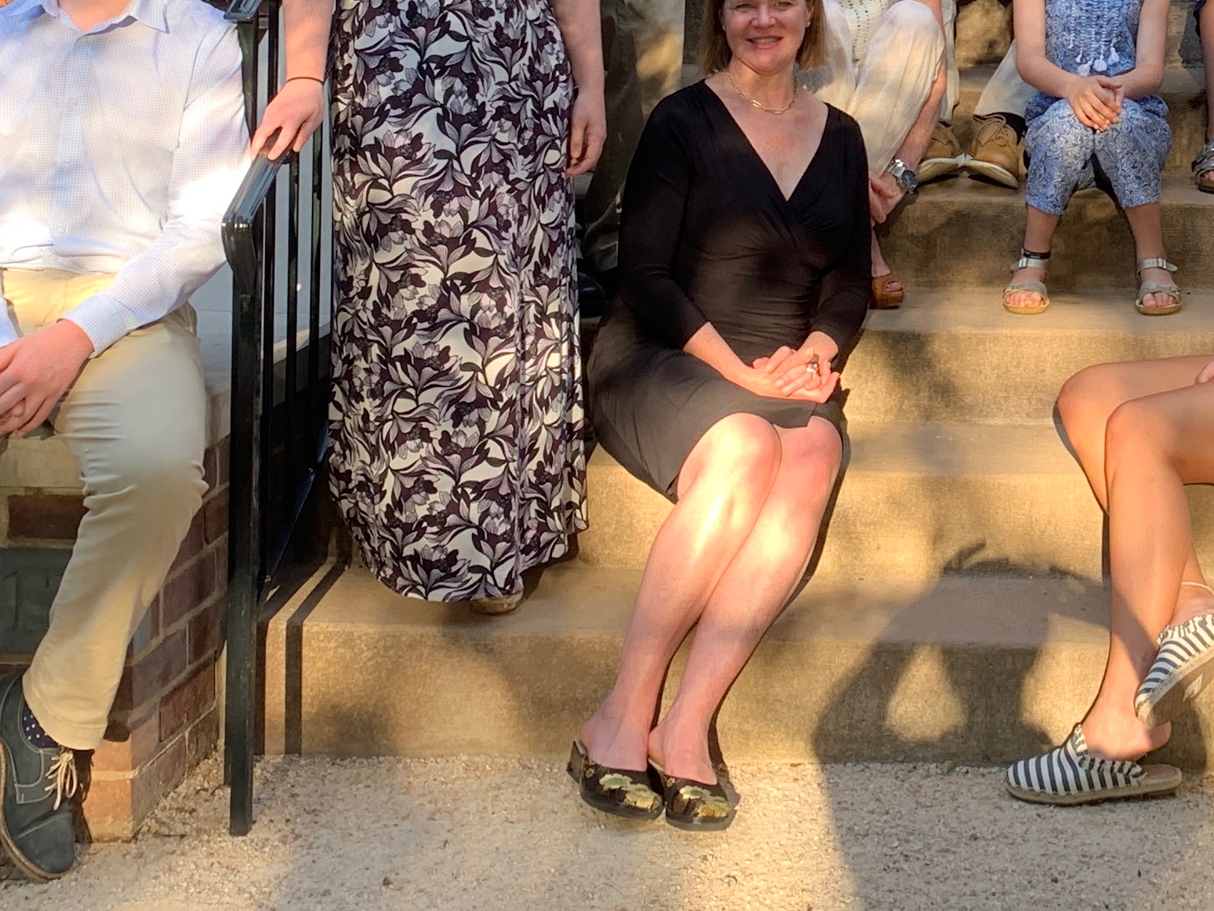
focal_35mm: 72
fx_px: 2525
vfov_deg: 19.2
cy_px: -216
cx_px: 1126
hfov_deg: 26.0
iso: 40
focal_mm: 4.25
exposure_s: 1/122
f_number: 1.8
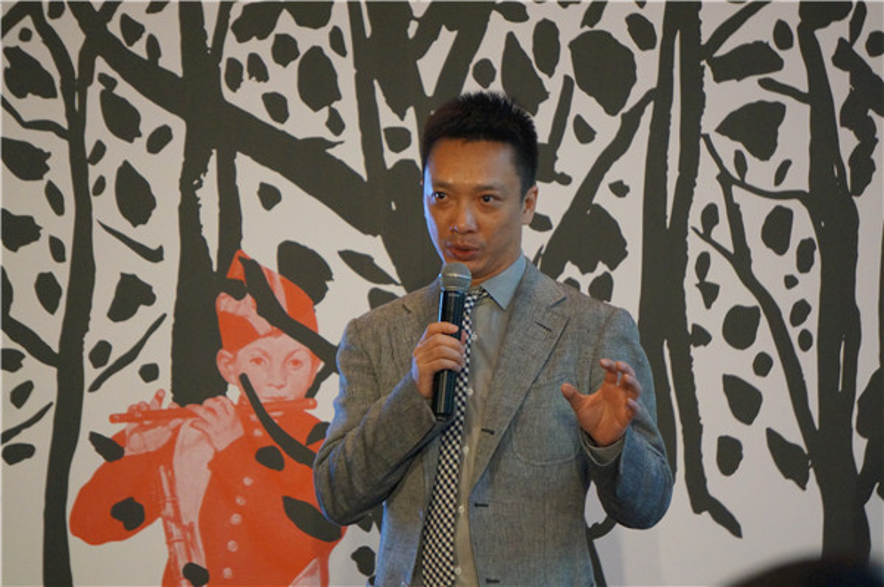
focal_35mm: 264
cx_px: 442
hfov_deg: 7.8
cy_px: 294
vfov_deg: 5.2
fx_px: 6472
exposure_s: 1/100
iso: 3200
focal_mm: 176
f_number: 6.3
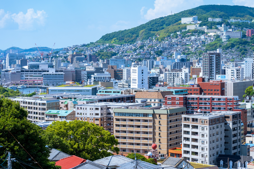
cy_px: 84
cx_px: 127
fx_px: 706
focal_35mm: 100
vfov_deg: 13.7
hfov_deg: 20.4
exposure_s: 1/1600
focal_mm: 100
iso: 800
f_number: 8
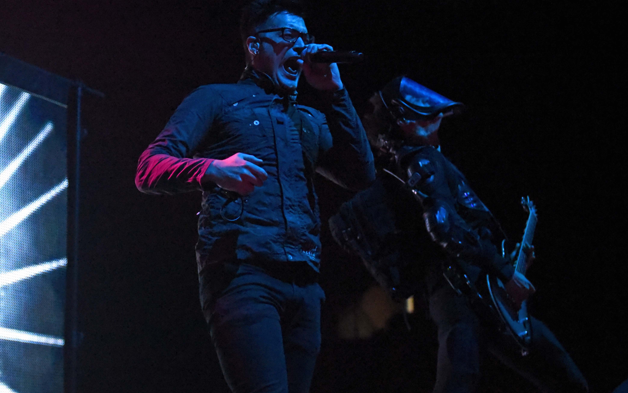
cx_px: 245
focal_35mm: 85
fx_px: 1455
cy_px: 170
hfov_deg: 24.3
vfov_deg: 15.4
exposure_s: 1/4000
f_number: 2.8
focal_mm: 58
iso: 12800
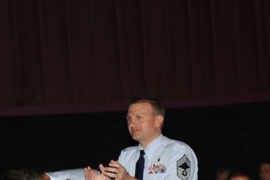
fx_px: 1109
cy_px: 180
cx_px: 479
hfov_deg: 12.7
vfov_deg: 9.2
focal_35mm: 148
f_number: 4
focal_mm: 40
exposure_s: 1/160
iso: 500
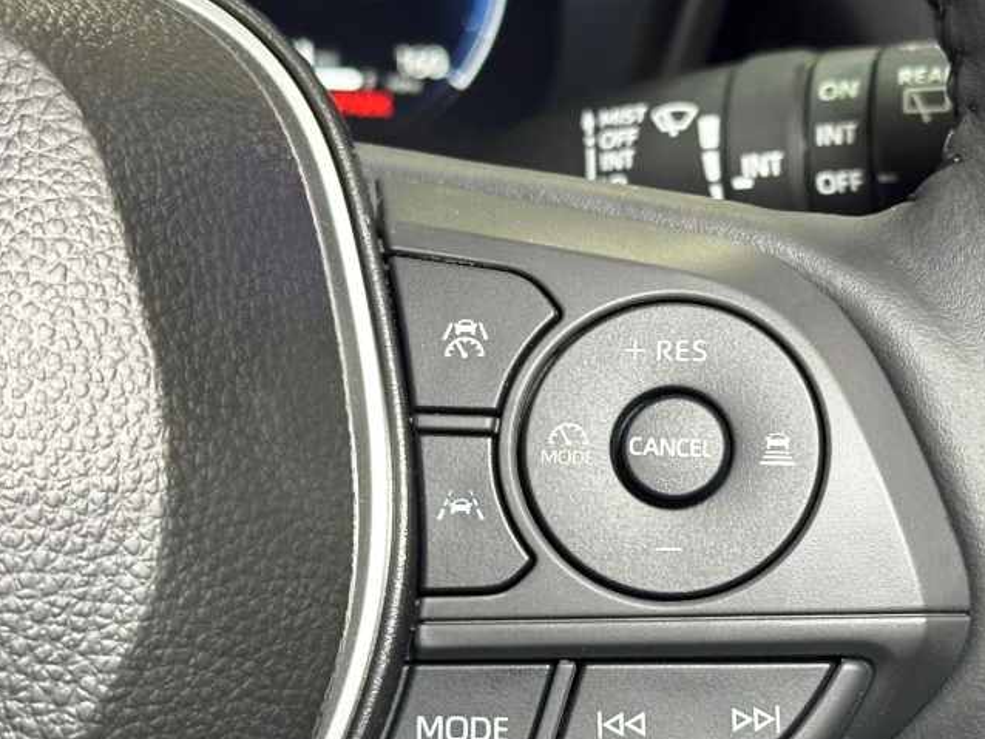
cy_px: 443
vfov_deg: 19.1
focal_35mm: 77
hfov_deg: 25.2
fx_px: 2192
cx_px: 656
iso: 320
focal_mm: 6.86
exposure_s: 1/40
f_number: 1.78
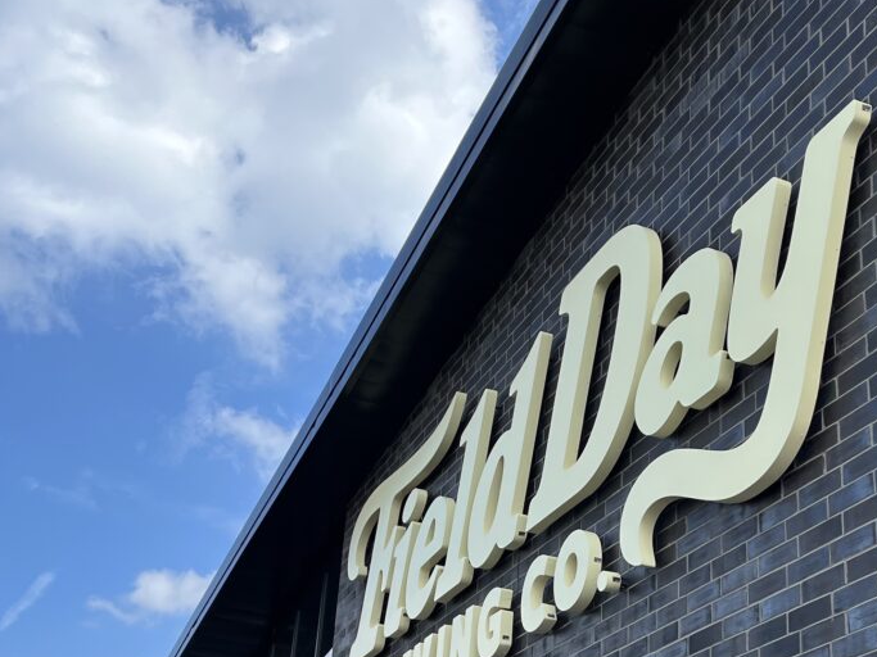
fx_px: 1343
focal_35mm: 53
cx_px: 534
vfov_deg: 27.1
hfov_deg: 36.0
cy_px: 498
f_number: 1.6
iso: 50
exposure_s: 1/2571
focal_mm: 5.1
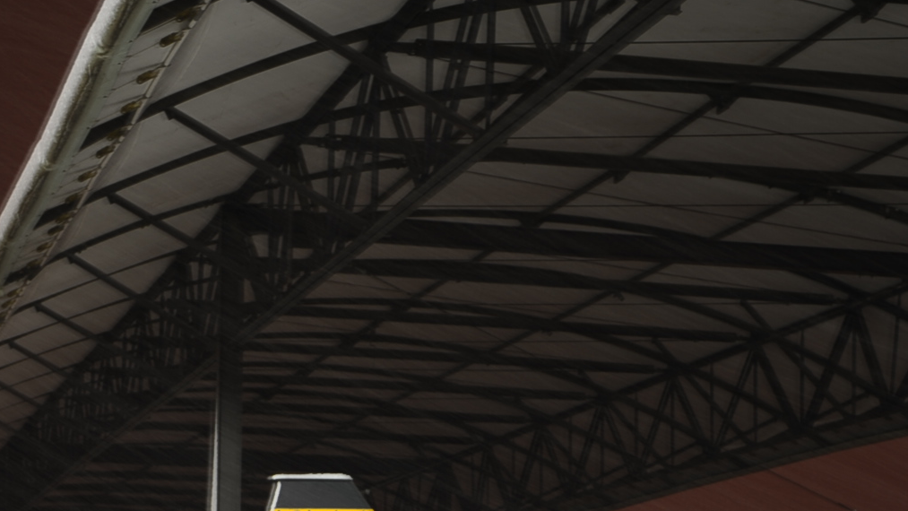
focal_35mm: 110
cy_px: 628
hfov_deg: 19.4
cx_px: 490
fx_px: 2649
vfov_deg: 10.8
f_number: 2.8
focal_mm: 50
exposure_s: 1/1.6
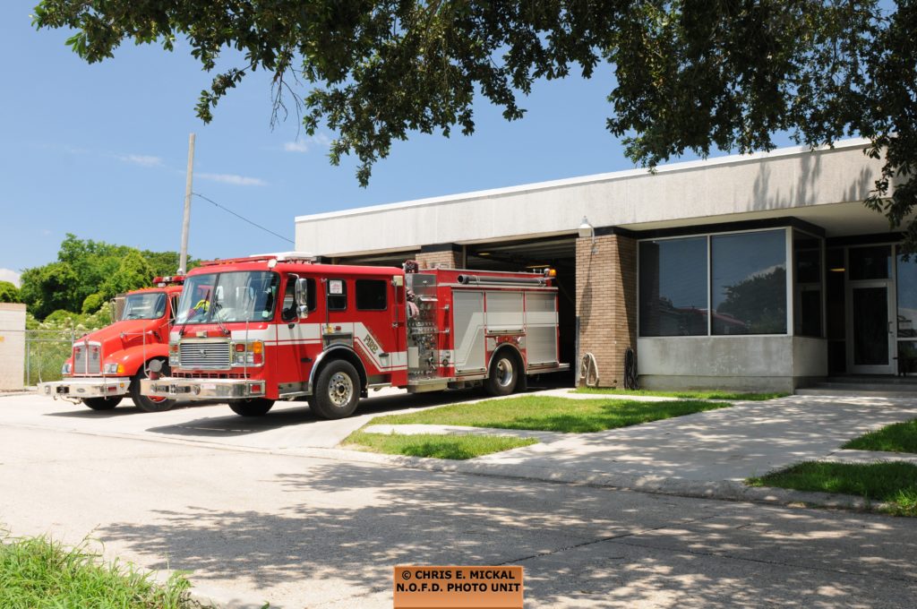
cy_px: 304
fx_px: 916
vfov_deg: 36.8
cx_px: 458
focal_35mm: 36
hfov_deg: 53.2
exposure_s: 1/200
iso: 500
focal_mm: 24
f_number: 8
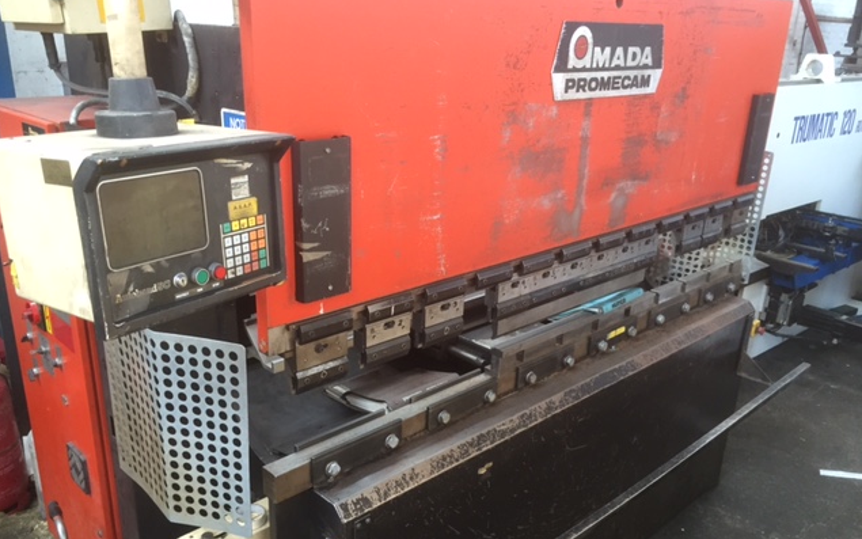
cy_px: 310
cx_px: 429
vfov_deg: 40.5
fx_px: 728
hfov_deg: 61.2
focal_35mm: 31
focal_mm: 4.15
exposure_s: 1/30
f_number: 2.2
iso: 64
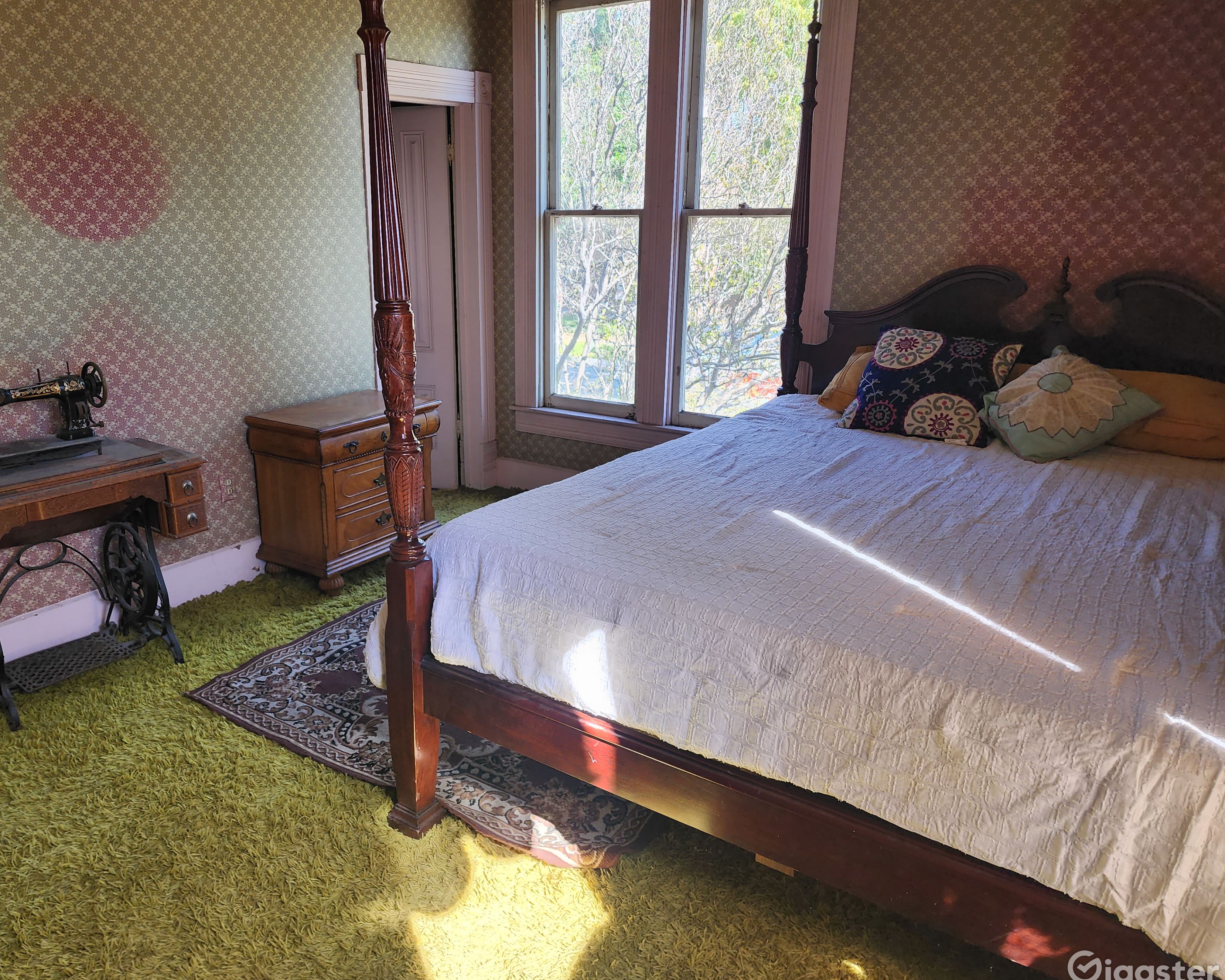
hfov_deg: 65.8
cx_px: 540
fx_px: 943
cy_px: 490
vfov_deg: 54.9
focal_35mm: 26
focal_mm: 6.4
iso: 80
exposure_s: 1/180
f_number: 1.8
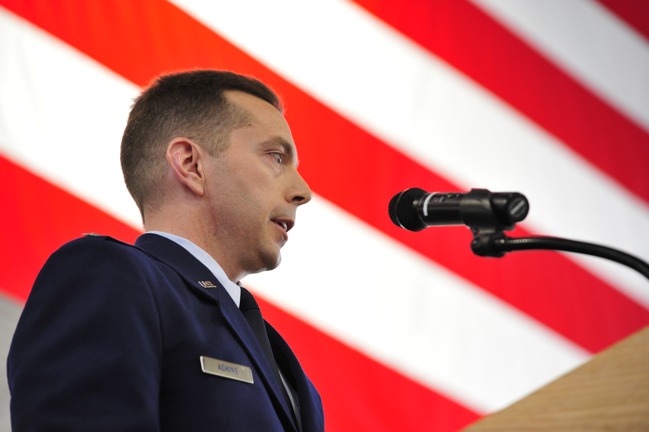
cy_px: 216
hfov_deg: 15.2
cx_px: 324
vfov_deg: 10.2
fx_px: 2433
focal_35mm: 135
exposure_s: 1/40
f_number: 4
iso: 1250
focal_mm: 135
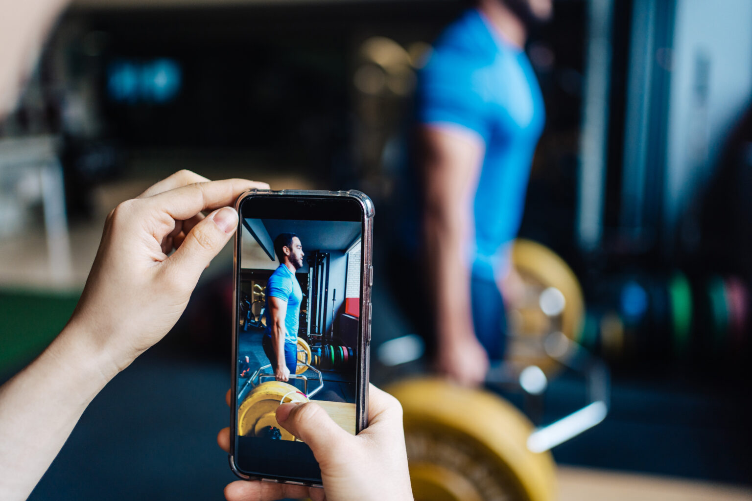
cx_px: 376
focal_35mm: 35
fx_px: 731
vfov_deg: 37.9
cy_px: 250
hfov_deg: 54.4
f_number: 2
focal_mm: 35
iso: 250
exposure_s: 1/160
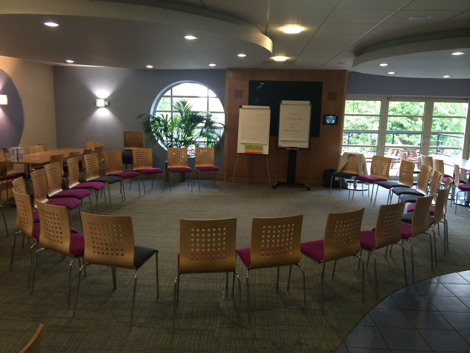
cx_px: 235
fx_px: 407
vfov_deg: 46.8
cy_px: 176
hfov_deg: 60.0
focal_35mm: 30
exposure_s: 1/30
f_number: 2.2
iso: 100
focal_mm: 4.12
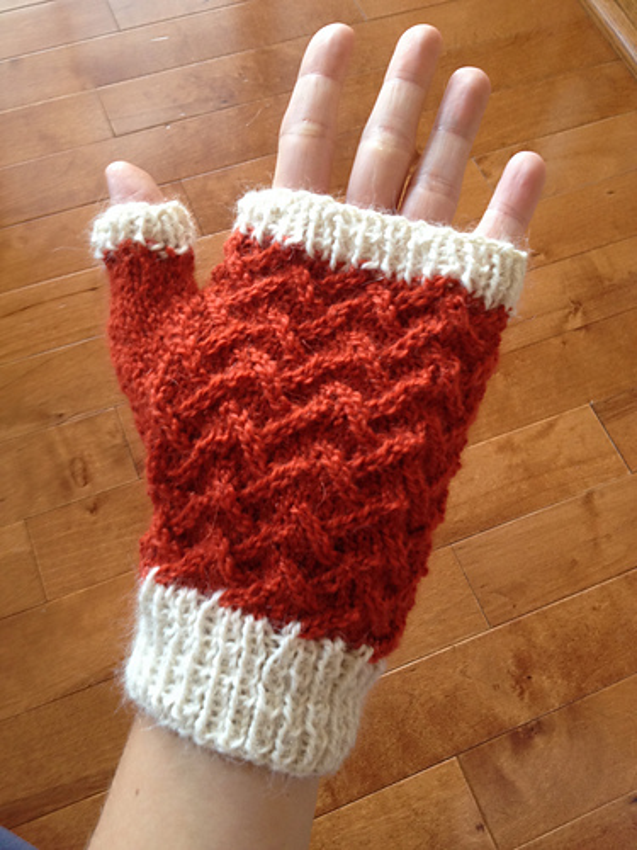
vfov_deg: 52.6
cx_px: 318
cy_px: 425
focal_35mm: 35
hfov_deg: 40.7
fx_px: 859
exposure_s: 1/20
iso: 100
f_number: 2.4
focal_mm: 4.28
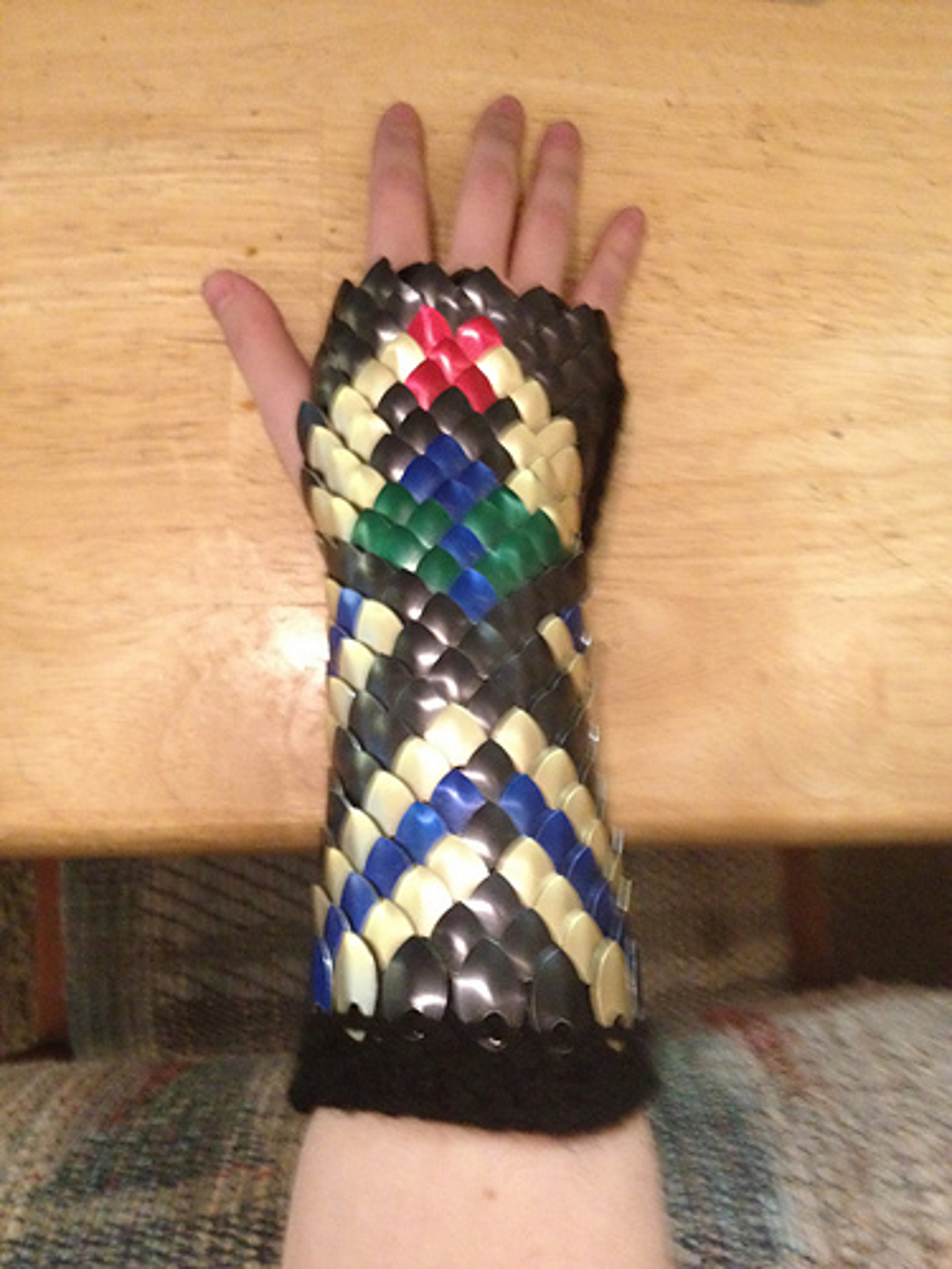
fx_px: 1283
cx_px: 476
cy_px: 634
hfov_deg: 40.7
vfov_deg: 52.6
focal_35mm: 35
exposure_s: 1/15
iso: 500
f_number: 2.4
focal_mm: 4.28
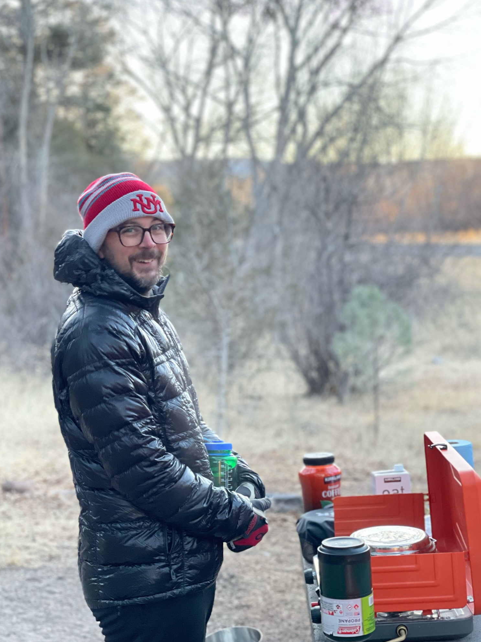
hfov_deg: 22.2
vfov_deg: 29.4
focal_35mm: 66
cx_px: 243
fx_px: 1223
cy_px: 320
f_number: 2.2
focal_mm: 7.5
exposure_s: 1/120
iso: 250
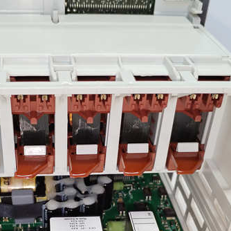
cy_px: 194
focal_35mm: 55
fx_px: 415
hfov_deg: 30.8
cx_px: 75
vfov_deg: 30.1
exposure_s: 1/50
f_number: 1.8
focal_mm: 4.75
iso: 250
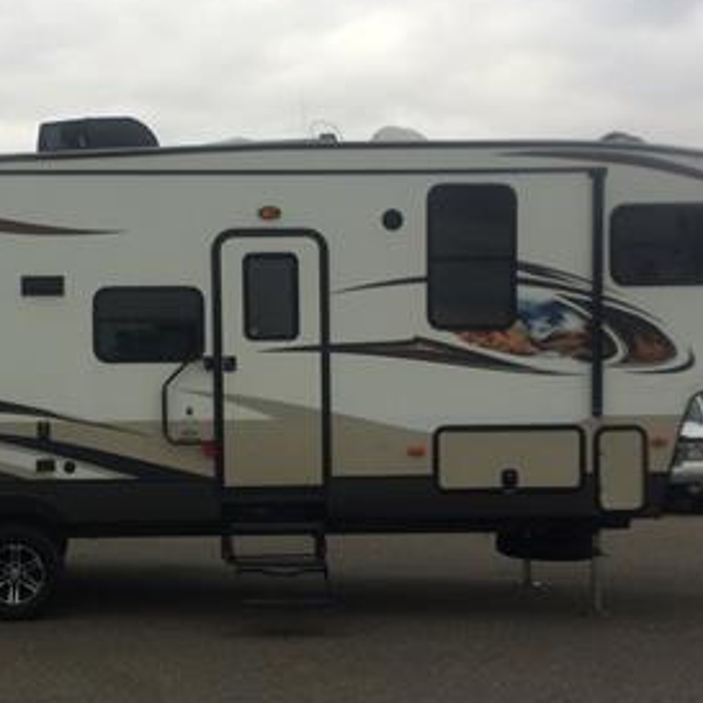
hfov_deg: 28.0
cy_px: 415
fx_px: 1379
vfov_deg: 28.6
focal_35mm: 60
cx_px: 139
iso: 32
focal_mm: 4.15
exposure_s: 1/402
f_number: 2.2
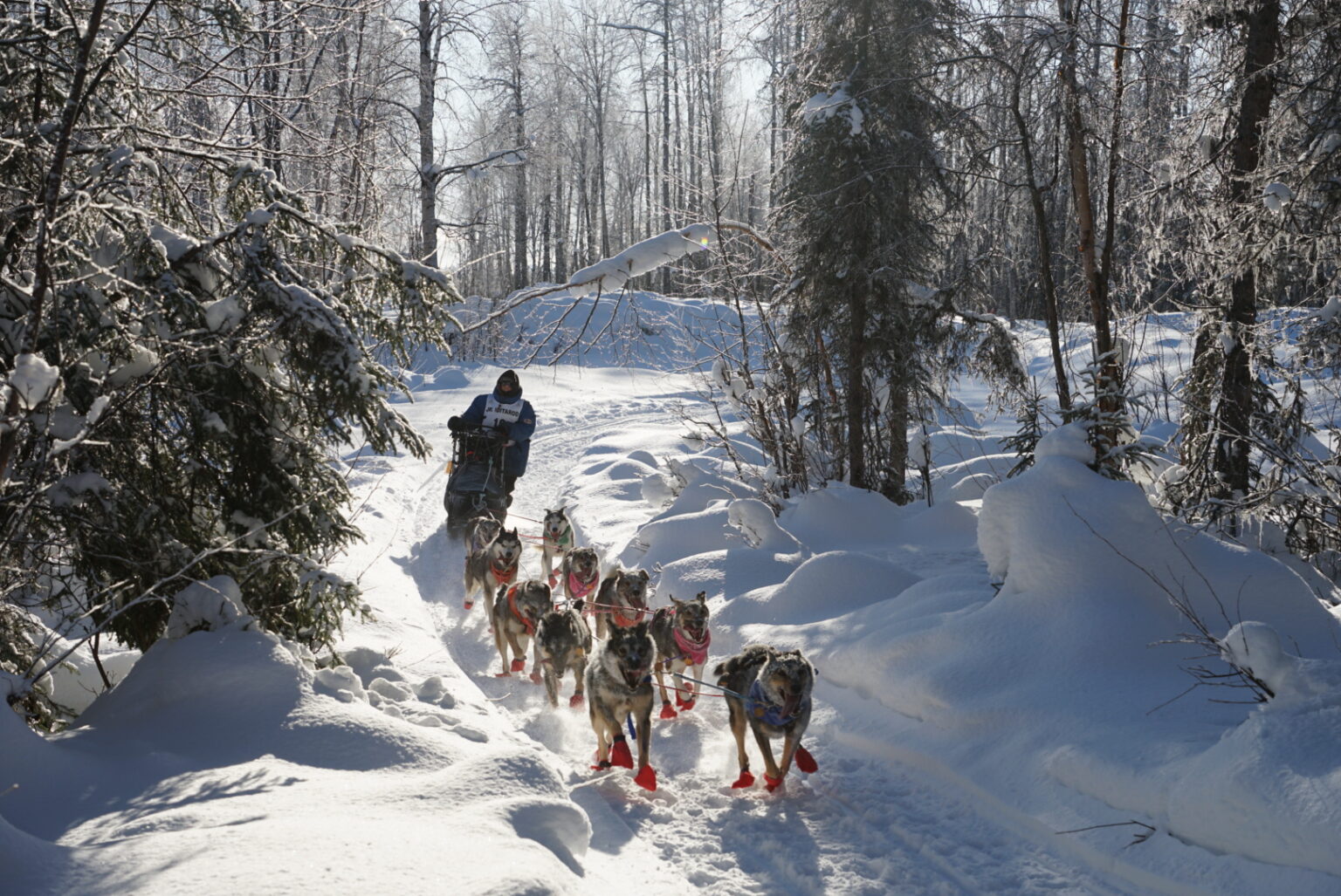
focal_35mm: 59
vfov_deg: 23.0
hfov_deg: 33.9
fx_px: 2200
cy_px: 448
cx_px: 670
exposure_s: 1/320
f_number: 8
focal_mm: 59
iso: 100
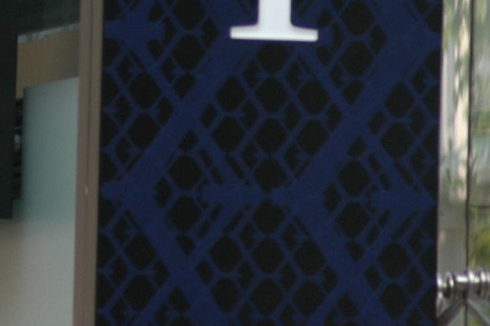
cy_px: -258
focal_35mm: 1135
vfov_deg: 1.2
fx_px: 15434
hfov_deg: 1.8
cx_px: -243
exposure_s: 1/350
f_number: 5
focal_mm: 180
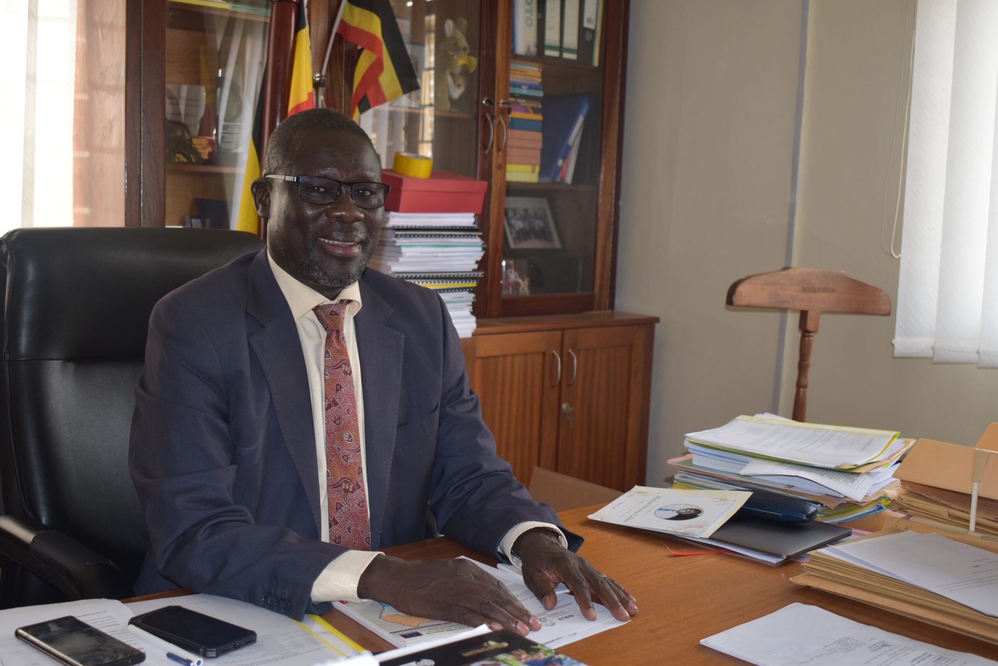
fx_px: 1123
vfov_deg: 33.0
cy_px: 333
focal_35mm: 40
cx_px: 499
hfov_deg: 47.9
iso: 200
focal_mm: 27
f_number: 4
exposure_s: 1/30
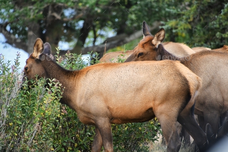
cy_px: 76
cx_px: 114
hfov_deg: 4.6
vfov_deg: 3.1
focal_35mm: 450
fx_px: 2849
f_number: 6.3
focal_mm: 300
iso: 500
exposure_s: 1/160
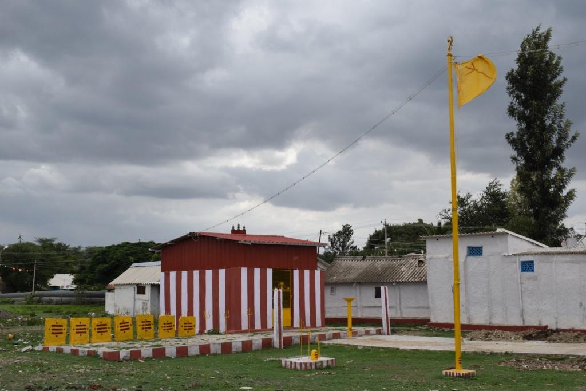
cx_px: 293
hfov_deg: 43.6
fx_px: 733
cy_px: 196
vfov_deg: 29.9
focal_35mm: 45
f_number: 14
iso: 800
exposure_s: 1/800
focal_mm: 30
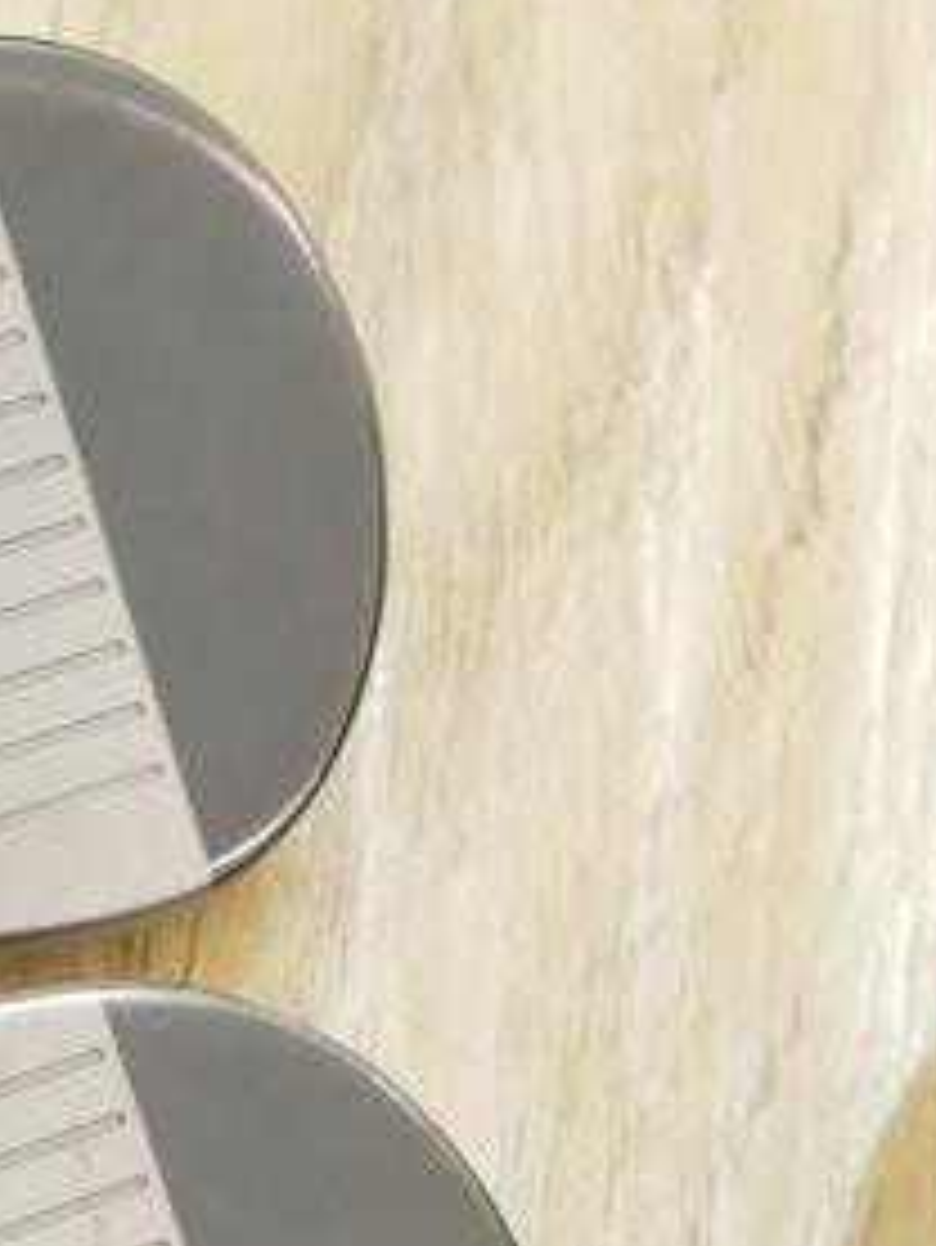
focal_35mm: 231
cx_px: 637
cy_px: 1822
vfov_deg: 8.4
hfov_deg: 6.4
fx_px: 8322
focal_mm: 25
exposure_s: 1/20
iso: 1600
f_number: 4.5
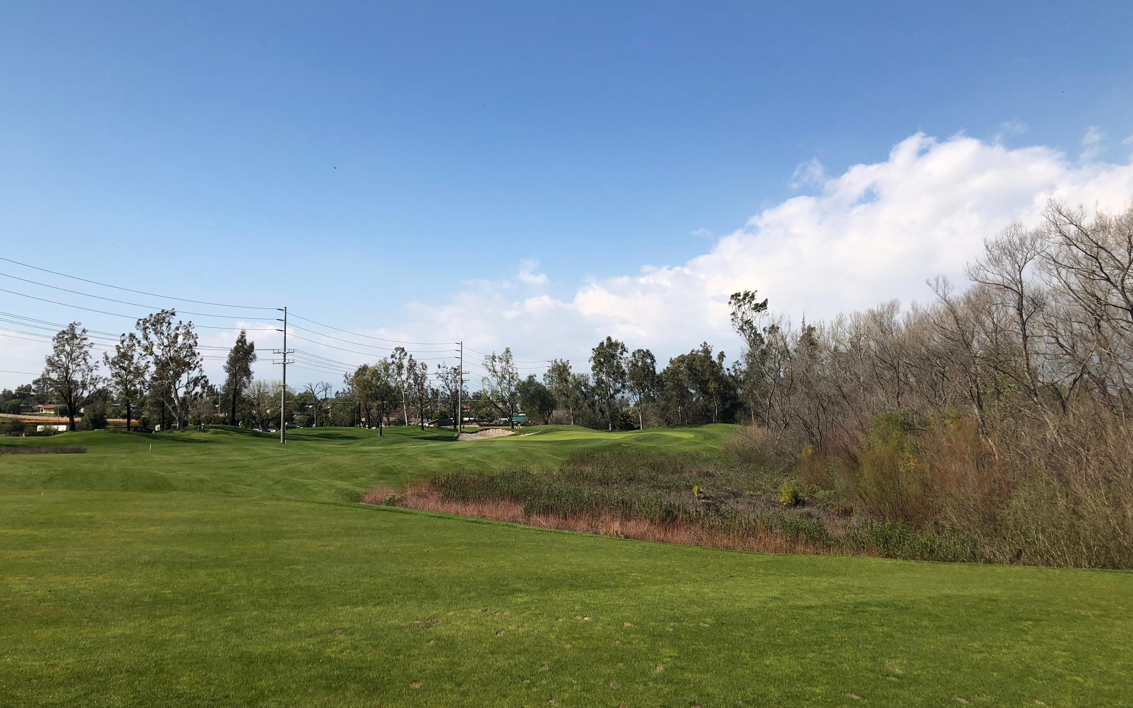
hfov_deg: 62.9
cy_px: 342
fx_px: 926
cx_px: 568
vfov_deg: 41.8
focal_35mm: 30
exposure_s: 1/2825
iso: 20
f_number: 1.8
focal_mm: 3.99
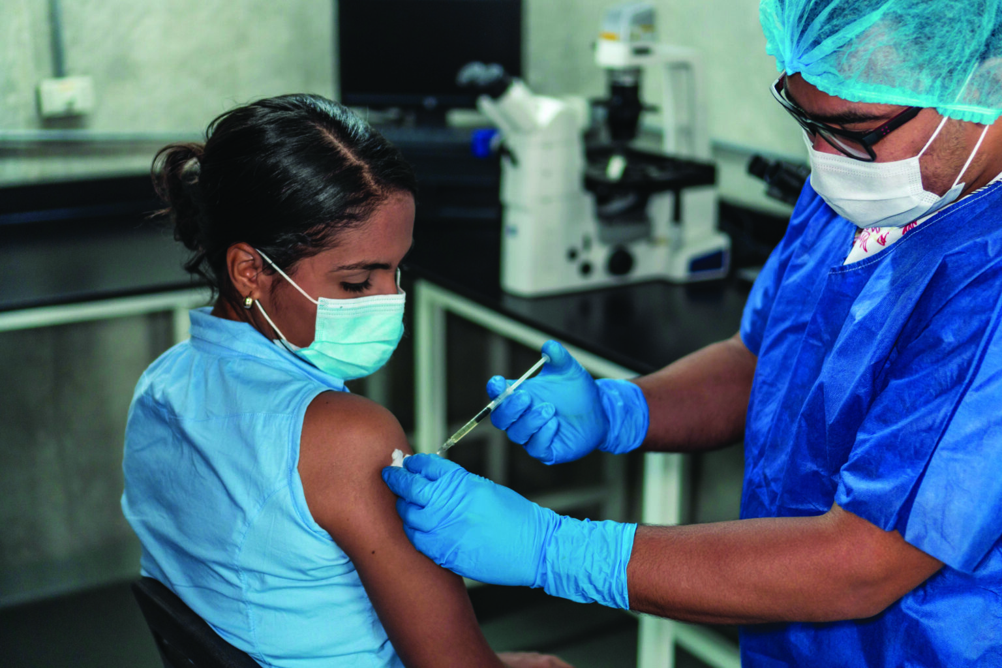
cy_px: 334
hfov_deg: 37.9
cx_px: 501
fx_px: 1461
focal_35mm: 52
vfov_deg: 25.8
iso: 400
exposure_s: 1/100
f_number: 1.8
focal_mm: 35
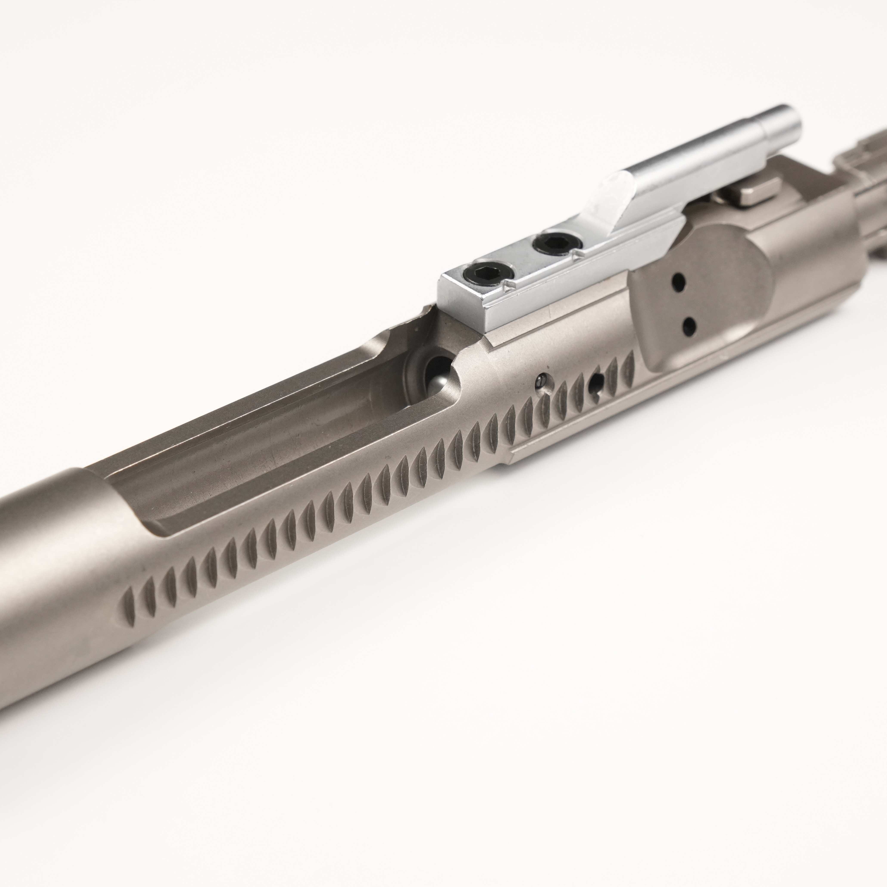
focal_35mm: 102
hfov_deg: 17.1
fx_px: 2947
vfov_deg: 17.1
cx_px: 377
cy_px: 444
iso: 1250
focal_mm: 53
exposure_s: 1/125
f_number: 8
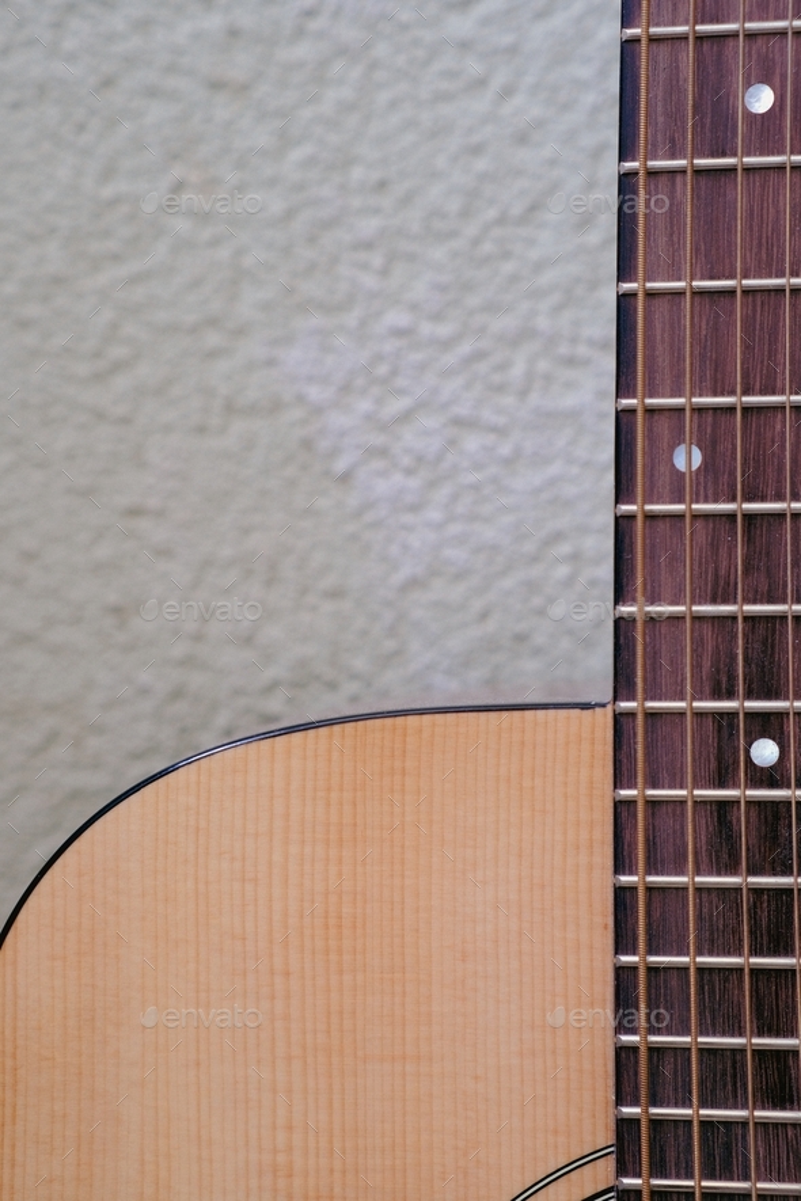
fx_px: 2803
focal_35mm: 84
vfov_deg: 24.2
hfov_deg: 16.3
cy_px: 600
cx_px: 400
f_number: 2.8
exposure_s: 1/28
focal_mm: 56
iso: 250
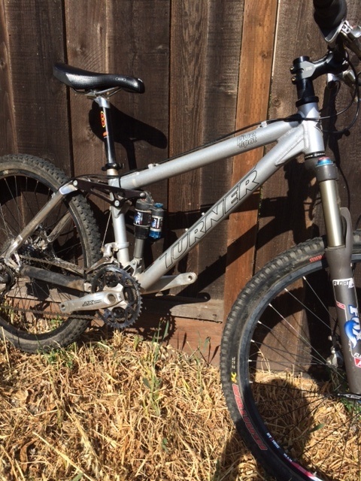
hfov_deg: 46.8
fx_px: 417
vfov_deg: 60.0
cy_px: 240
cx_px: 180
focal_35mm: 30
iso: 32
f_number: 2.2
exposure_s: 1/2053
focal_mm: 4.12
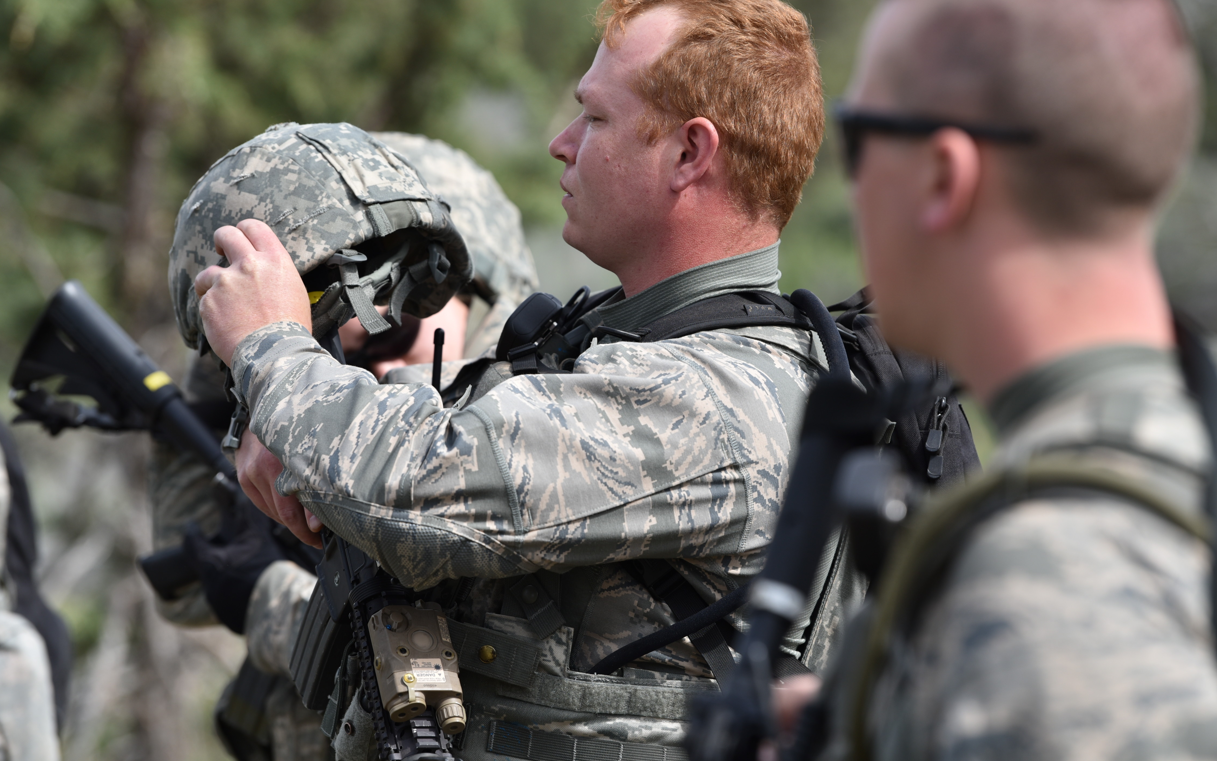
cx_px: 608
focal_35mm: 189
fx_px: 6269
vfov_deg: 6.9
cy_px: 395
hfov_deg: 11.1
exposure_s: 1/800
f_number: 4.5
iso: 100
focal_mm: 185
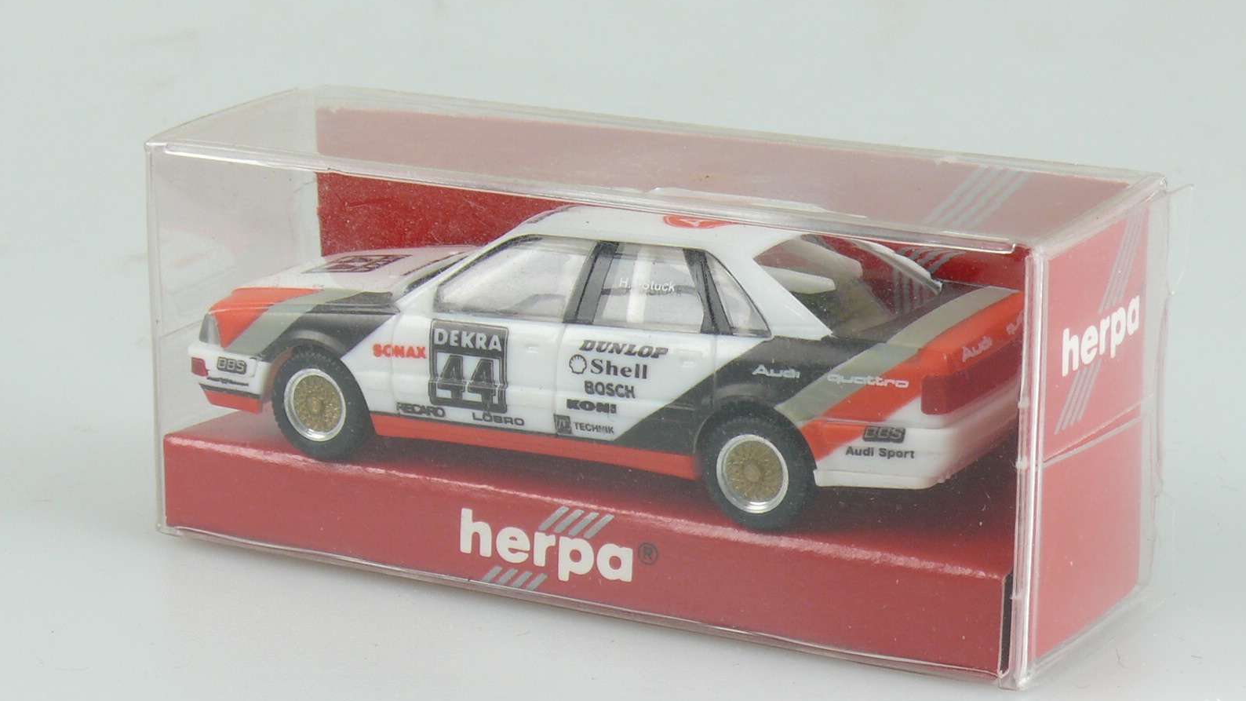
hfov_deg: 19.1
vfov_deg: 10.8
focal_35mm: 112
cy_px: 341
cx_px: 626
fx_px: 3700
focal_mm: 13.3
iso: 100
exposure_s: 1/15
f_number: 8
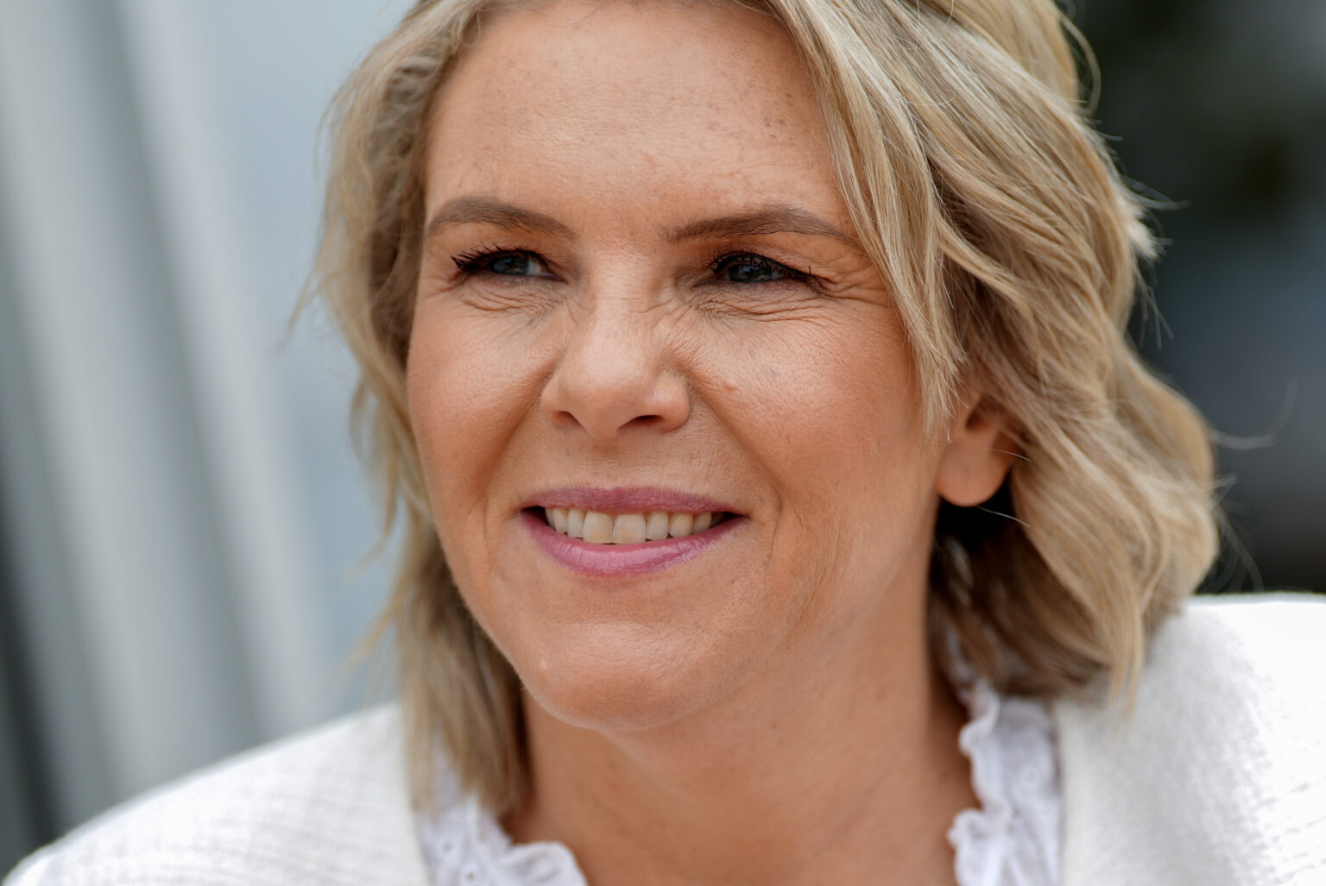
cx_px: 663
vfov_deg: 7.4
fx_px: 6894
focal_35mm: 187
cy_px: 443
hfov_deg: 11.0
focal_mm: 125
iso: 160
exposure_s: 1/1000
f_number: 2.8
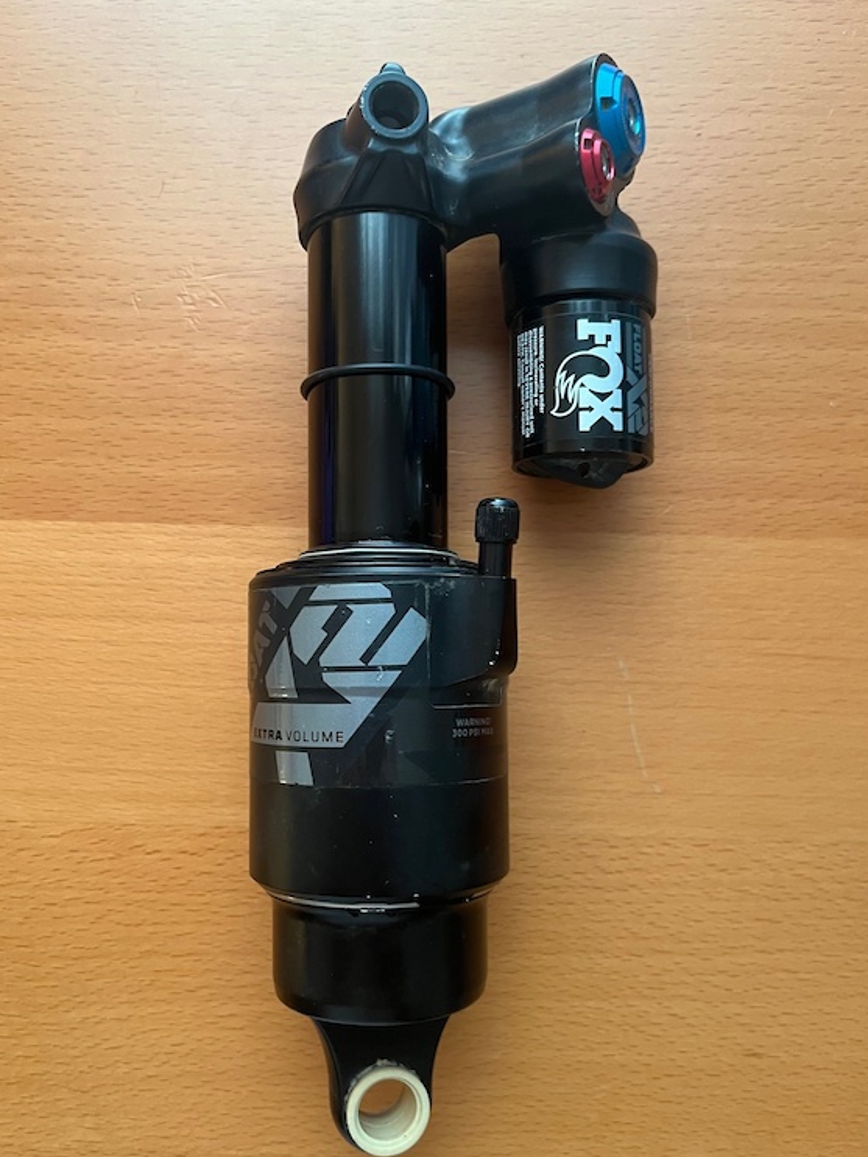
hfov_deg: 49.7
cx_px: 418
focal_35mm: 28
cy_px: 607
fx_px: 936
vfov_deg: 63.4
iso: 160
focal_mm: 5.1
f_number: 1.6
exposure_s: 1/60
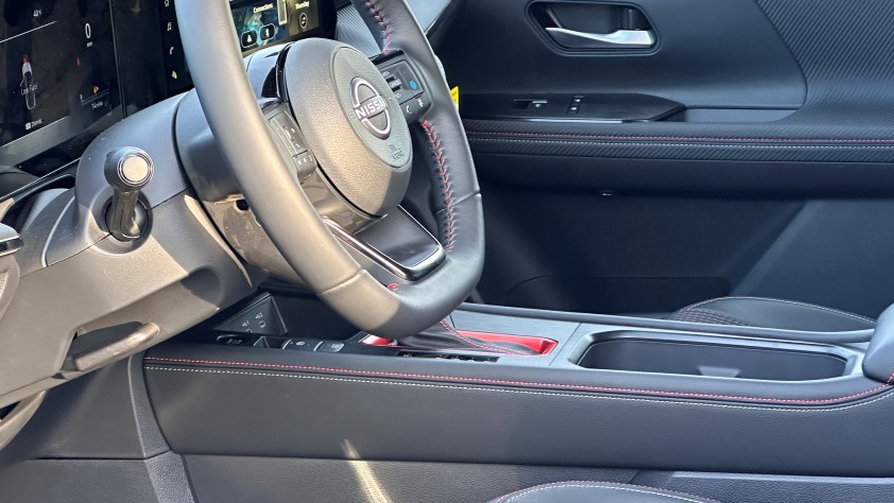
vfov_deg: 11.9
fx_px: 2418
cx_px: 395
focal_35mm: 102
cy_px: 281
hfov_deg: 20.9
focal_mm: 9
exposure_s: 1/63
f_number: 2.8
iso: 250
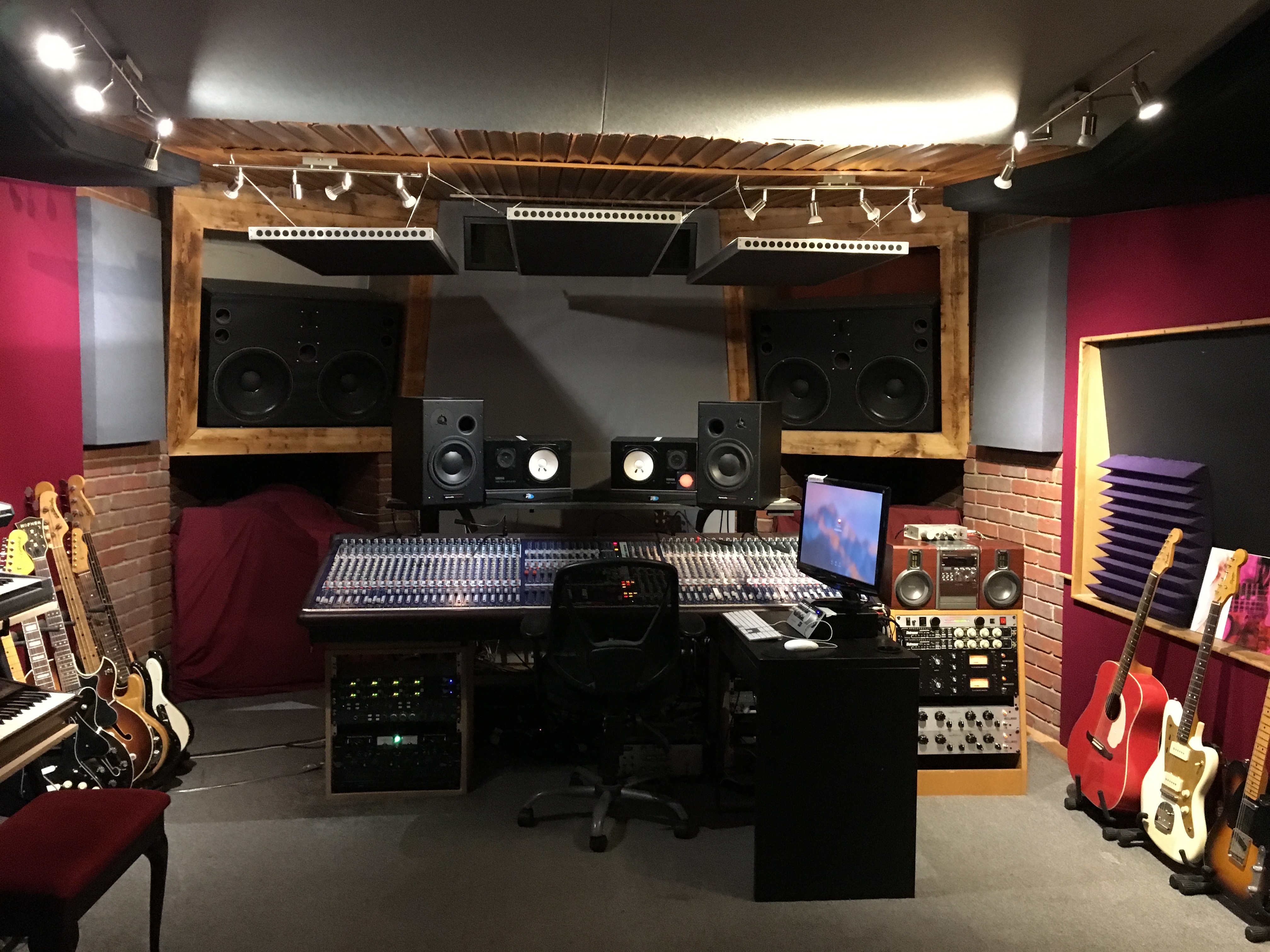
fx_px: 1064
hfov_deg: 61.7
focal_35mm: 29
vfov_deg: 48.2
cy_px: 476
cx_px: 635
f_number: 2.2
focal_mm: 4.15
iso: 320
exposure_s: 1/17
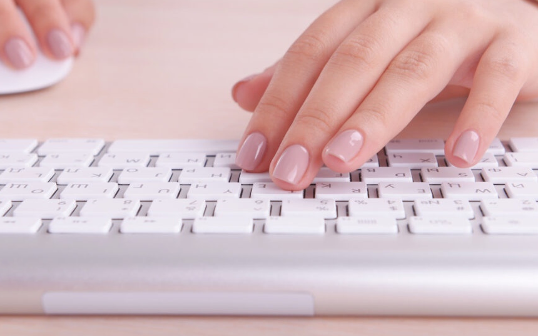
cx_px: 253
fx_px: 1246
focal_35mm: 85
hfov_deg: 24.4
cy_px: 132
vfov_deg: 15.3
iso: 200
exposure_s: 1/160
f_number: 10
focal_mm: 70
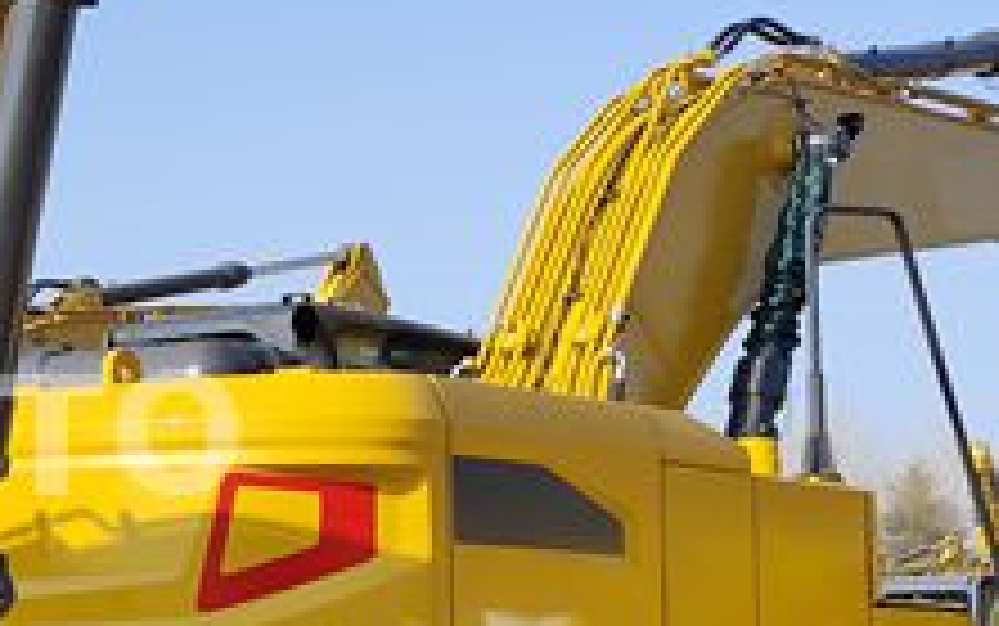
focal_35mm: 88
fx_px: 2397
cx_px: -544
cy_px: 437
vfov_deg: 14.8
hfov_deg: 20.0
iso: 50
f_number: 1.65
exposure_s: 1/775
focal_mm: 6.14
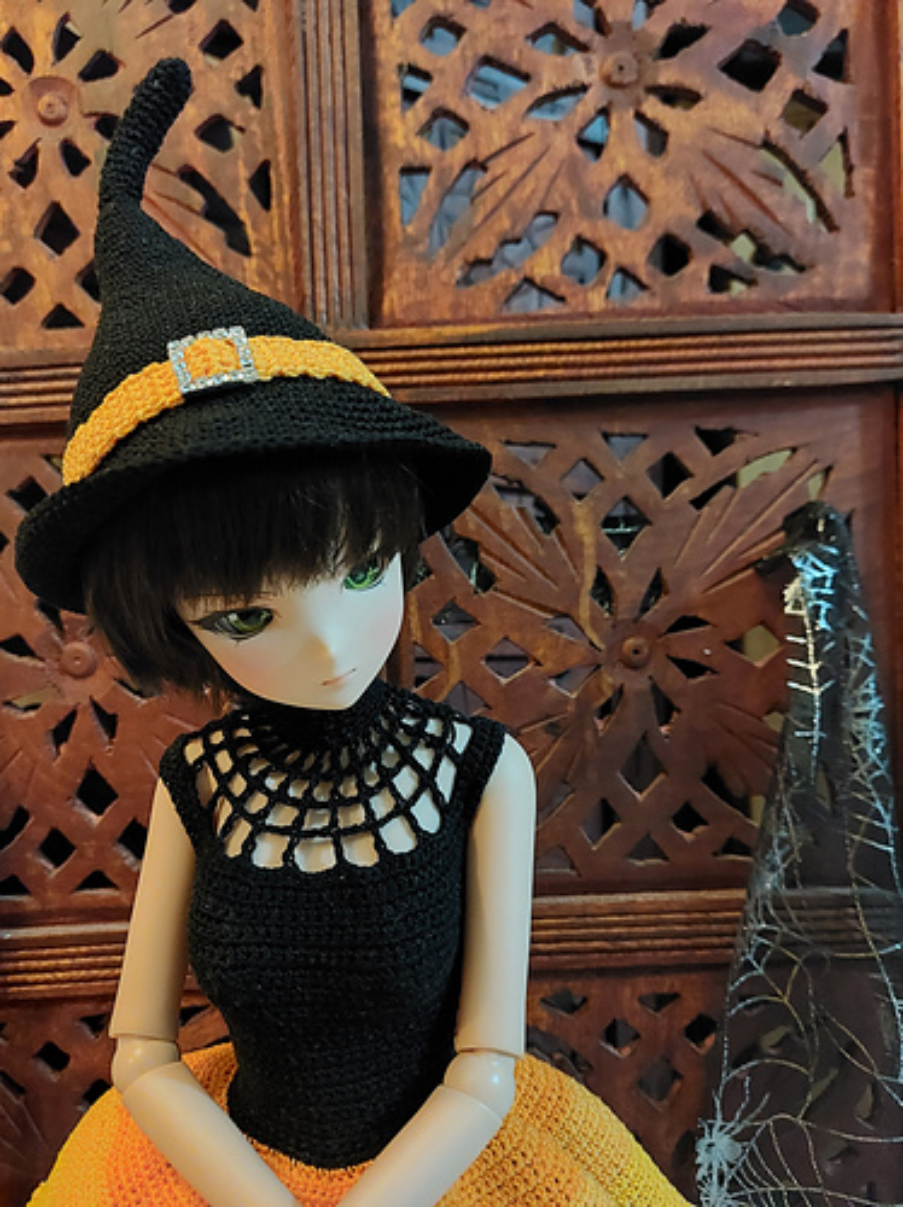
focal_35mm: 25
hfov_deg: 54.8
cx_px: 452
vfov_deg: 69.4
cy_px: 604
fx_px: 871
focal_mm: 5.23
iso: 1600
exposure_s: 1/25
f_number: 1.8
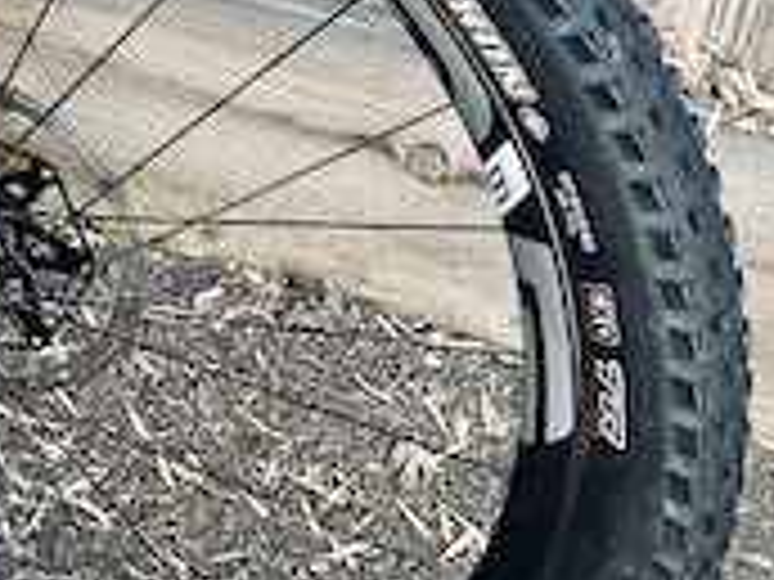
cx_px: -716
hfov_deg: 14.0
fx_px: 2706
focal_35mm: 121
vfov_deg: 11.9
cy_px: -207
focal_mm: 4.25
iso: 80
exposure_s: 1/121
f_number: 1.8
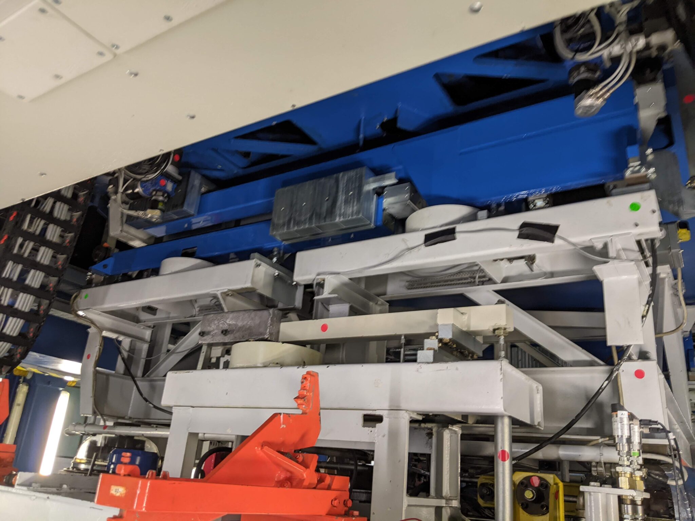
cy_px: 260
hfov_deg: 65.3
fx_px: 542
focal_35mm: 27
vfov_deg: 51.4
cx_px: 348
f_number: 1.8
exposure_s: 1/25
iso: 108
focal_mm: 4.44
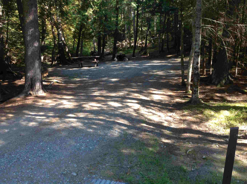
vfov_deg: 40.6
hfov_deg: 52.7
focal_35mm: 35
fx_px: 249
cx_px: 124
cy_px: 92
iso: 100
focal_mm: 4.28
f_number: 2.4
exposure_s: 1/120
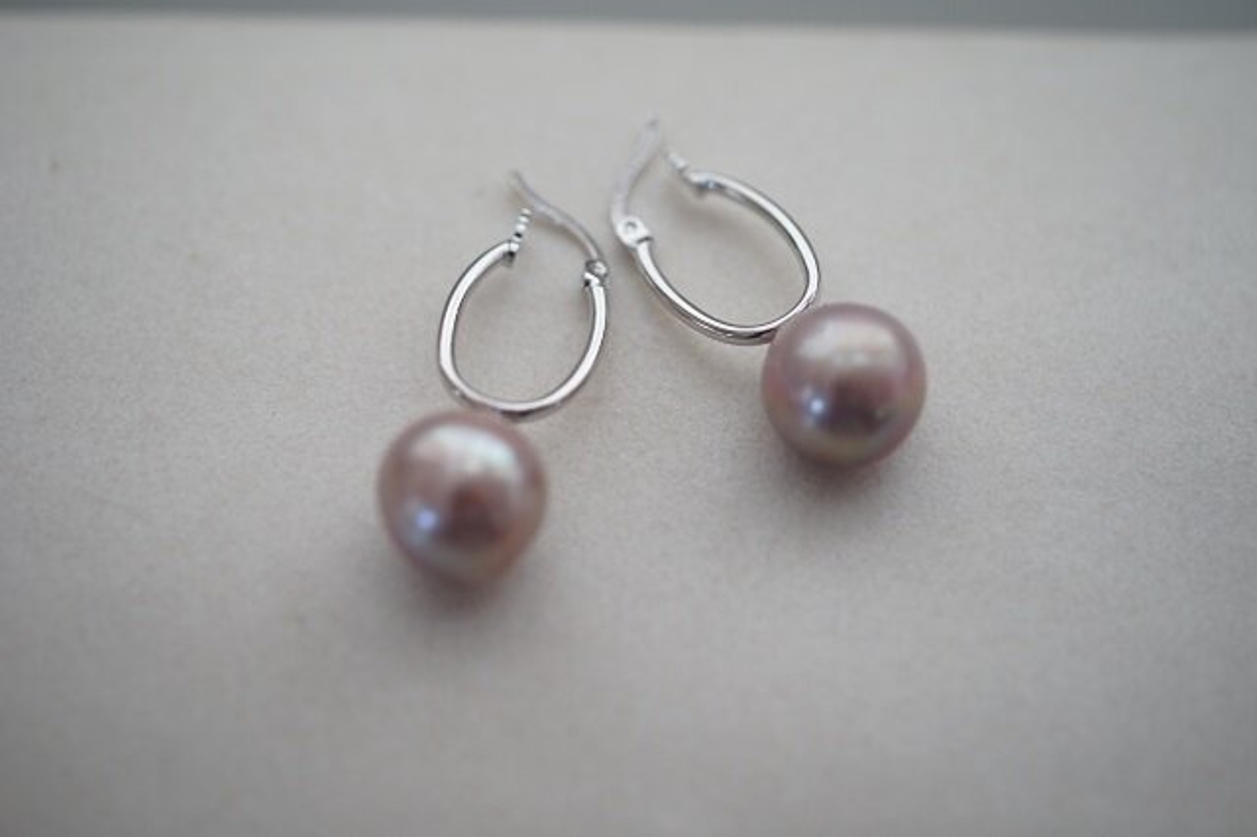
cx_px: 628
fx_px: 1745
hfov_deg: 39.6
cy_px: 418
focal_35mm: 50
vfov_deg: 27.0
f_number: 4
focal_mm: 50
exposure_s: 1/160
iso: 800
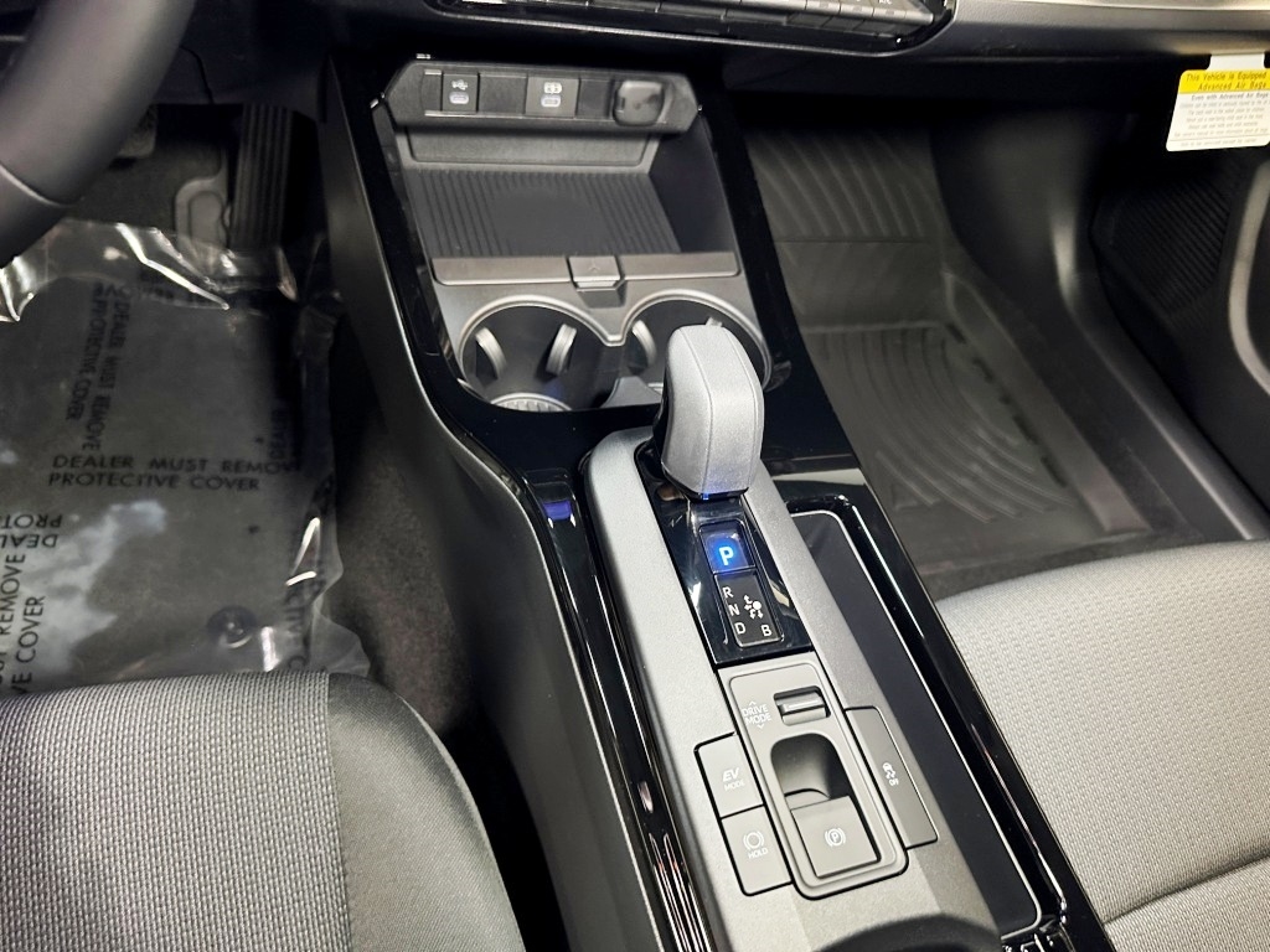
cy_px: 476
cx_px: 635
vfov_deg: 56.8
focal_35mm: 24
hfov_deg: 71.6
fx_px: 881
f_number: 1.78
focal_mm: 6.86
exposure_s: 1/30
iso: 1000
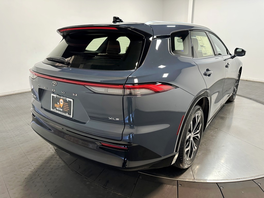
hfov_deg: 71.6
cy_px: 99
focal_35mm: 24
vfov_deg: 56.8
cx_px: 132
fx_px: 183
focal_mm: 6.86
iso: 500
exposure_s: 1/60
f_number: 1.78
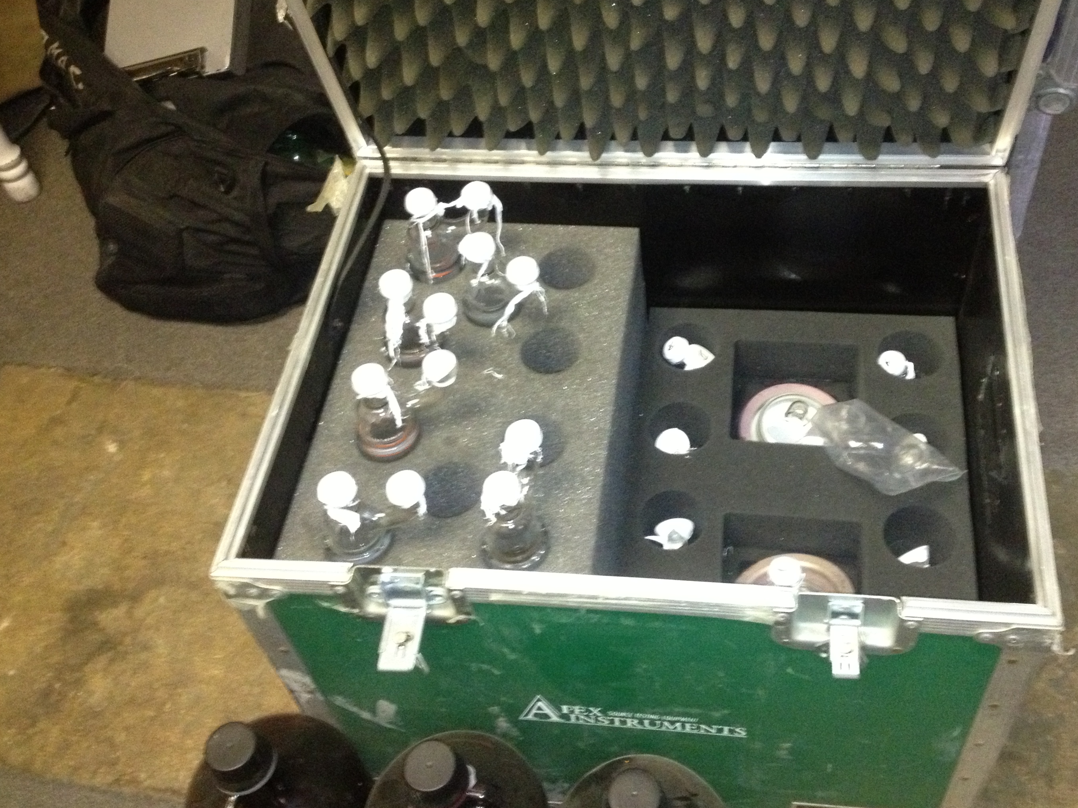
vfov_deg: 34.3
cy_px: 379
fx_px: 1308
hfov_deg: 44.7
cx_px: 618
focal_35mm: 42
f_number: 2.4
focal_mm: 4.28
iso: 500
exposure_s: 1/16
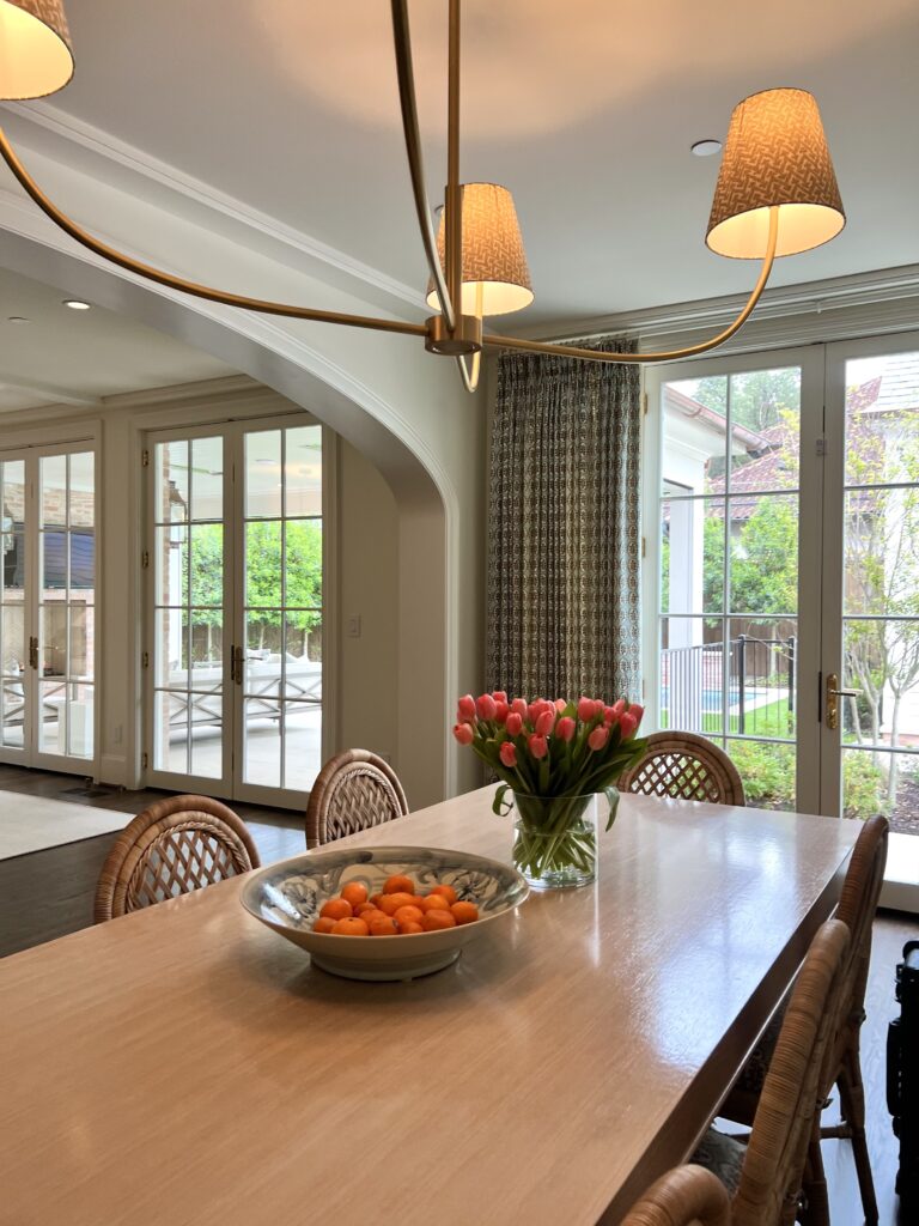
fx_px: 920
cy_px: 613
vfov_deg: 67.3
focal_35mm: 26
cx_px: 460
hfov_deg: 53.1
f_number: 1.5
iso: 64
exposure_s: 1/60
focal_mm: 5.7
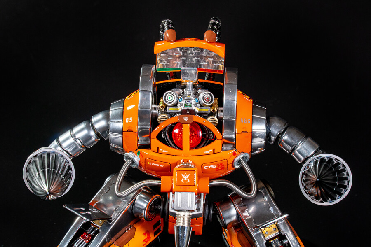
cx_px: 186
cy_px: 124
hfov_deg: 13.3
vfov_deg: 8.9
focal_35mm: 154
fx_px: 1592
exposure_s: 1/100
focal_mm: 103
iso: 800
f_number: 11
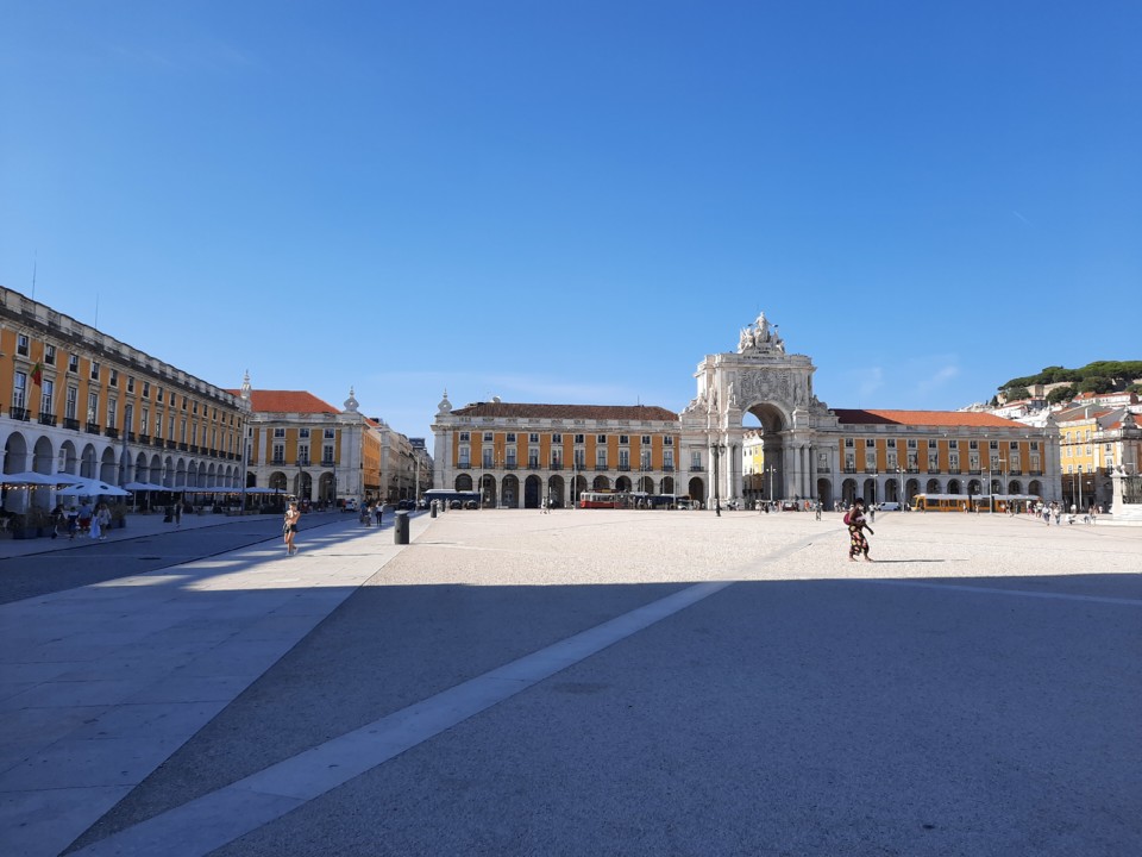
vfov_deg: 54.9
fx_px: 825
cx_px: 571
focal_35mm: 25
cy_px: 428
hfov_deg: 69.4
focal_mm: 4.6
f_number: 2
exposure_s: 1/883
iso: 32
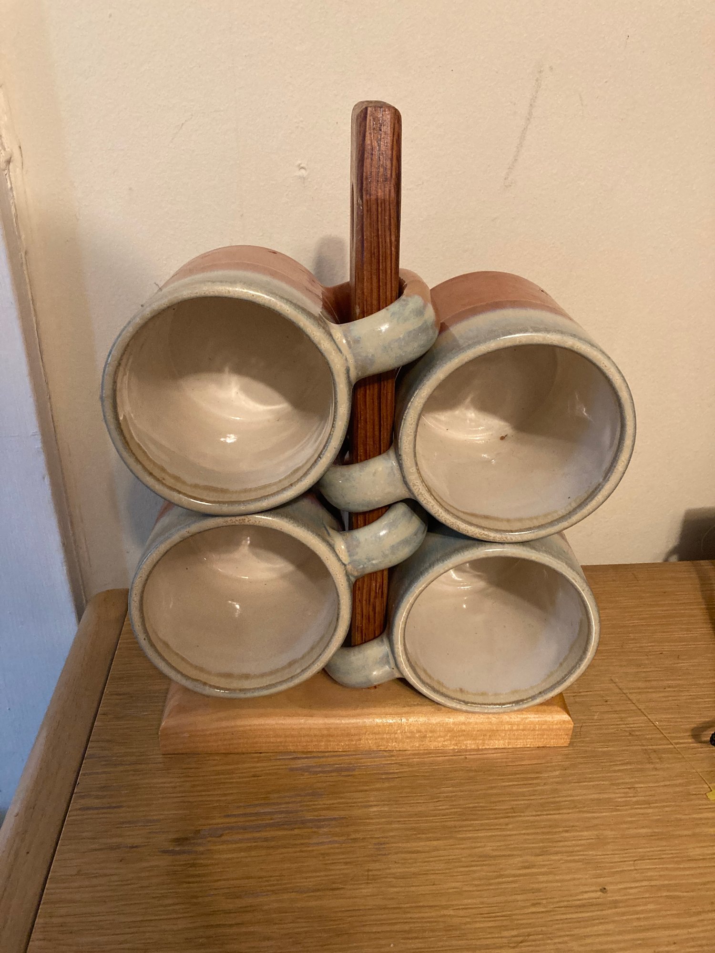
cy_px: 476
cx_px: 358
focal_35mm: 28
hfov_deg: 49.7
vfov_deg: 63.4
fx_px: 771
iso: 250
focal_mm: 3.99
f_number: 1.8
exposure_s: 1/40
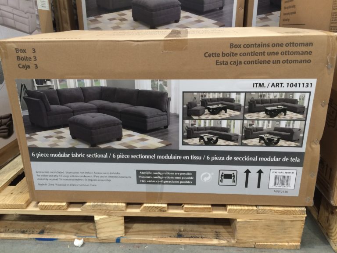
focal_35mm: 29
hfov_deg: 61.7
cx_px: 168
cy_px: 126
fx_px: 282
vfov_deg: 48.2
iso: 80
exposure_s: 1/30
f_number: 2.2
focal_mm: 4.15
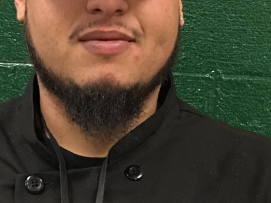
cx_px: 113
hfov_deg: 15.5
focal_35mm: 127
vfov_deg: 11.7
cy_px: 140
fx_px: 994
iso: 100
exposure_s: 1/10
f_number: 2.2
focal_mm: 4.15
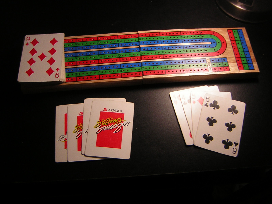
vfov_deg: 39.7
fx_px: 283
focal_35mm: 36
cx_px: 136
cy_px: 102
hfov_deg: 51.4
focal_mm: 4.7
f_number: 2.6
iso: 50
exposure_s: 1/30.5
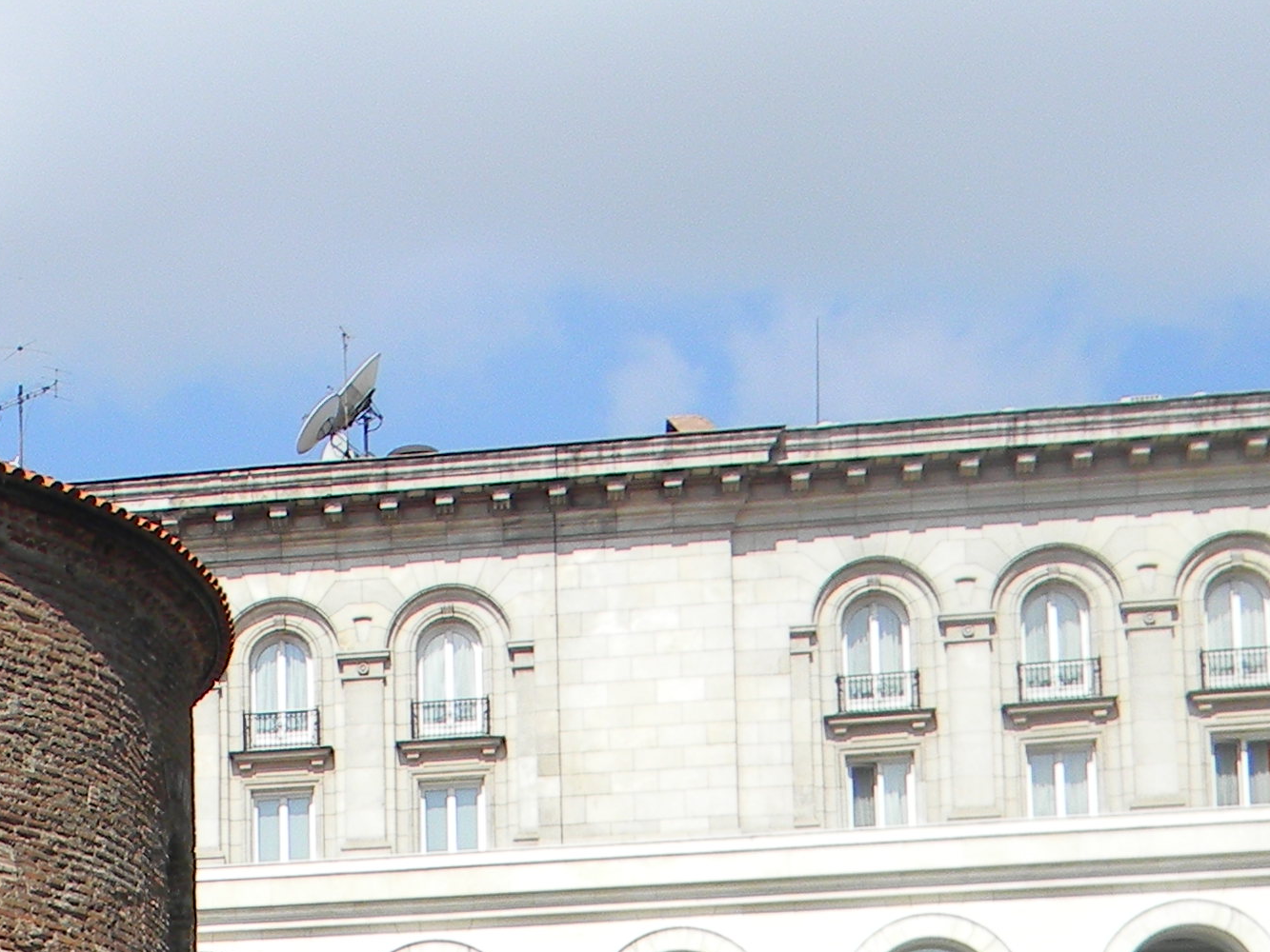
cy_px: 1373
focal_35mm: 108
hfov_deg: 17.2
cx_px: -346
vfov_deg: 13.1
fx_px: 3963
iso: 80
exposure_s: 1/213
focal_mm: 6.4
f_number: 7.4
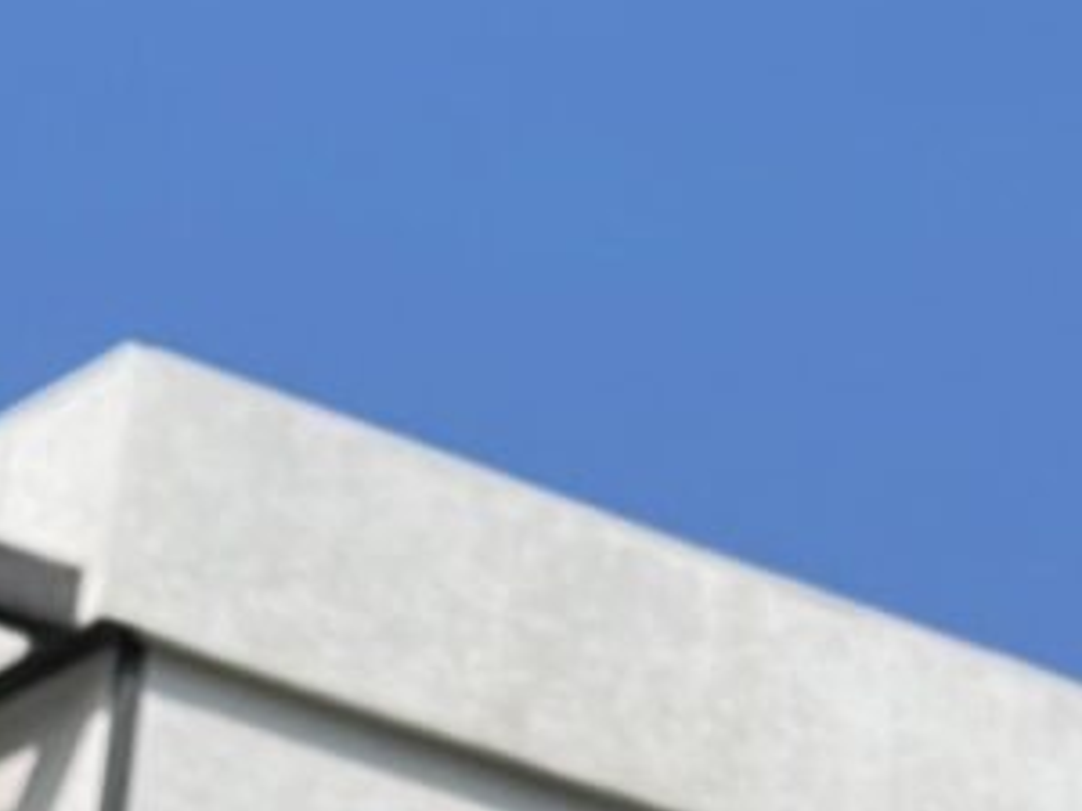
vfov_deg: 5.5
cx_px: 1028
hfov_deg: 7.4
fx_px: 8314
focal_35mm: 266
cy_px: -743
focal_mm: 6
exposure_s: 1/1712
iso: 25
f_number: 2
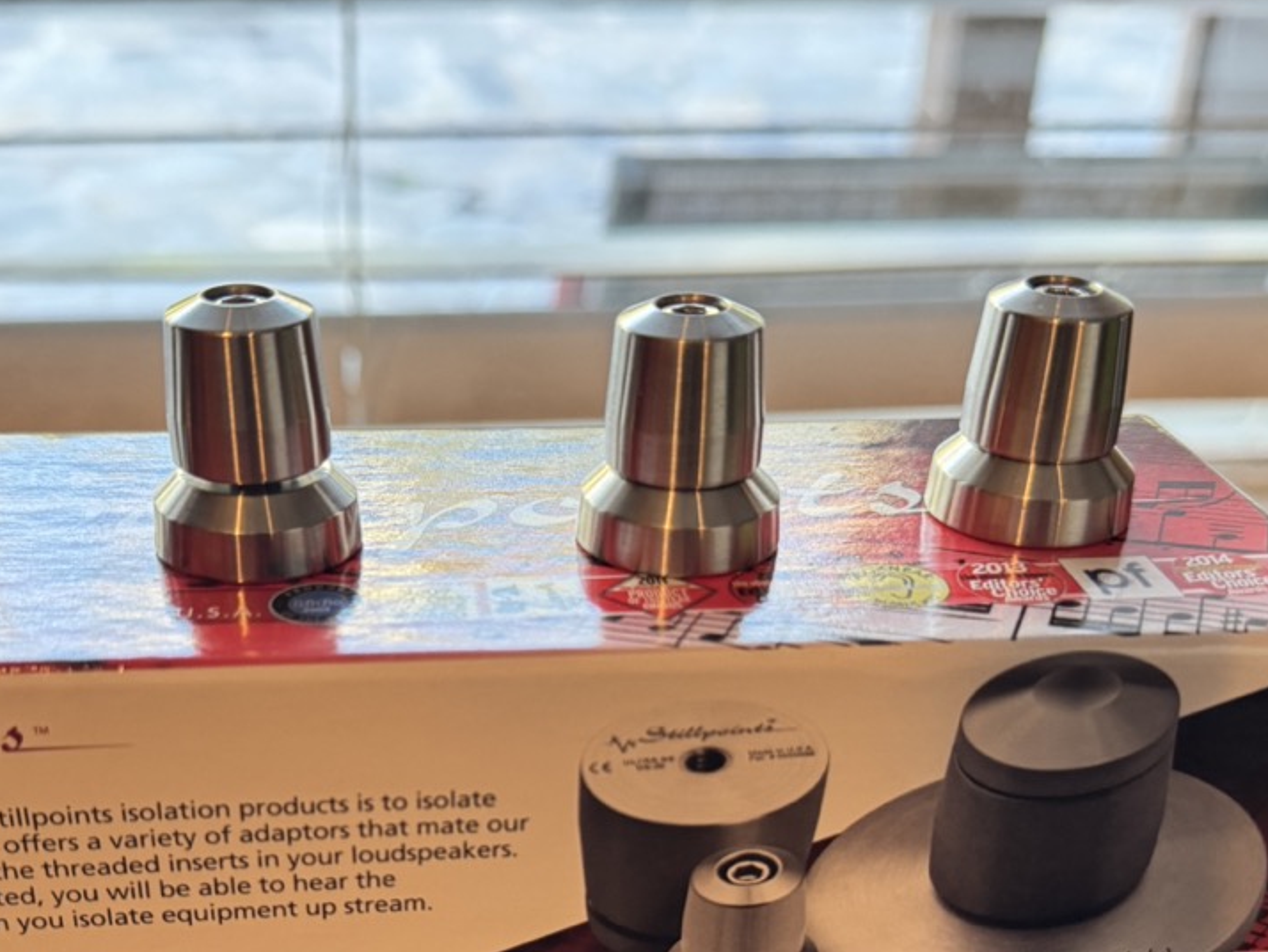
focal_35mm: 43
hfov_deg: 43.6
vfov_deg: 32.9
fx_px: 1576
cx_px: 506
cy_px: 726
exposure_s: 1/60
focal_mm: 6.76
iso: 320
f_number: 1.78
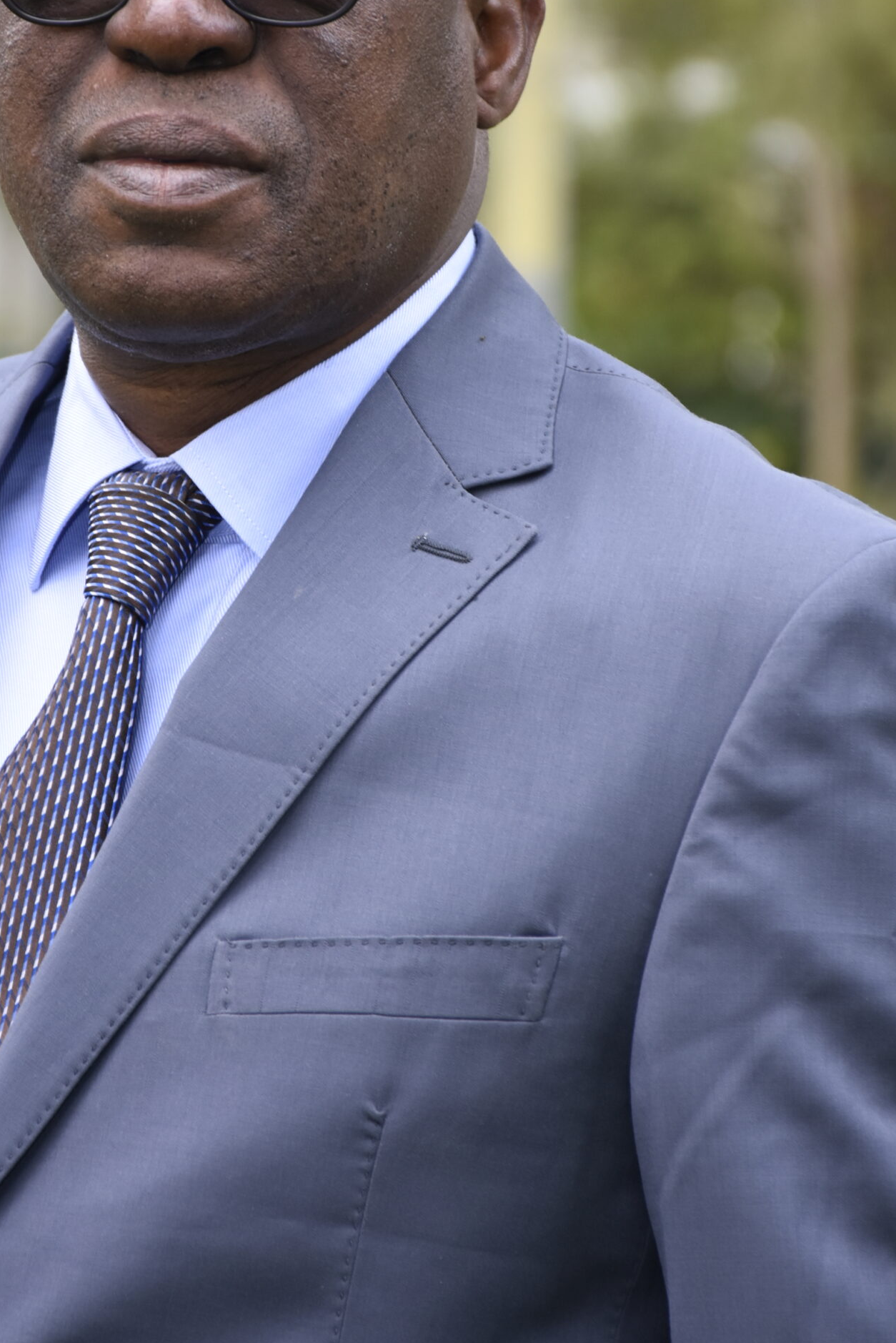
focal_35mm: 237
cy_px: 522
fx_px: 8841
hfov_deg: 5.8
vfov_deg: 8.7
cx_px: 299
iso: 400
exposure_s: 1/250
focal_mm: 116
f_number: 6.7
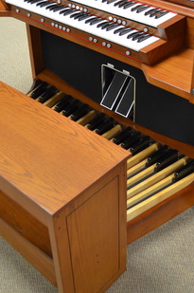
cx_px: 114
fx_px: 389
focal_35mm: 48
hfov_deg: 27.9
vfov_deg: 40.6
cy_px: 93
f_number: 4
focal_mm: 22
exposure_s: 1/30
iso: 1100
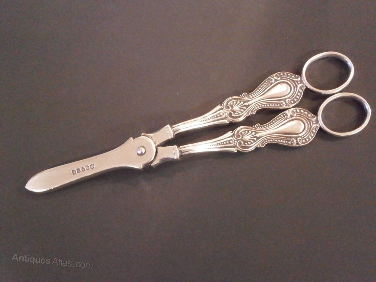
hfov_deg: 40.4
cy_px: 141
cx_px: 188
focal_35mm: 47
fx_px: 511
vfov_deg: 30.9
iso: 1600
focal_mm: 8.3
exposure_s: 1/20
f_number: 3.4
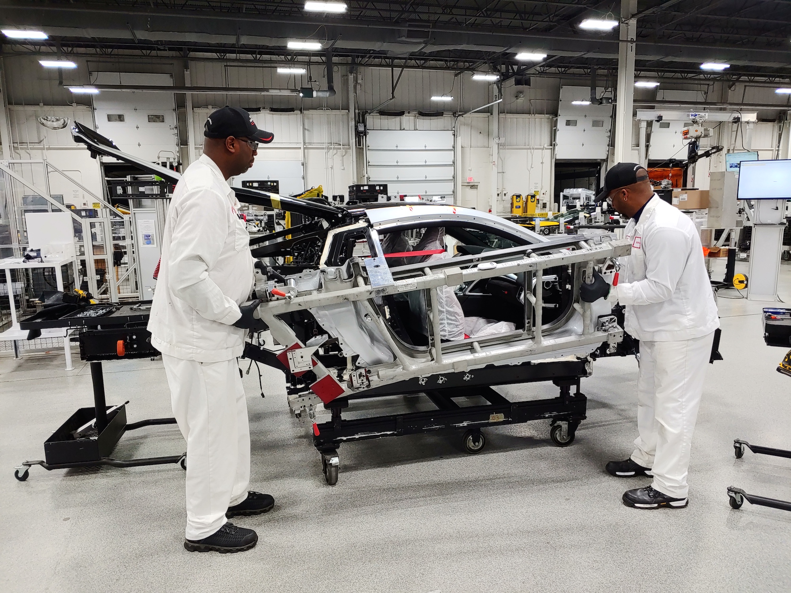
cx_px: 396
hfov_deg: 69.4
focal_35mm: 25
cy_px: 296
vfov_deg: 54.9
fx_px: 571
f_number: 1.5
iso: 100
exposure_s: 1/60
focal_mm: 4.23
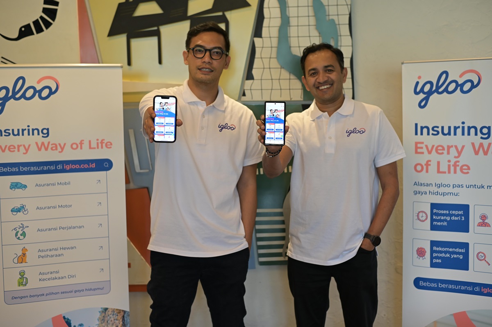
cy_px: 164
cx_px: 246
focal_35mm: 50
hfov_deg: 39.6
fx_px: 683
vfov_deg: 26.9
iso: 1250
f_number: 2.8
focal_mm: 50
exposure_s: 1/160
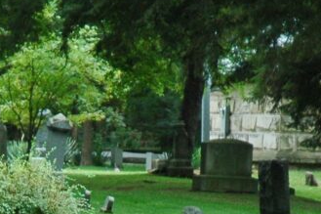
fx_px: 4554
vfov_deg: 2.7
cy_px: 273
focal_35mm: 511
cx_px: 156
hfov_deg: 4.0
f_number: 5.6
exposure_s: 1/125
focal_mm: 70
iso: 640
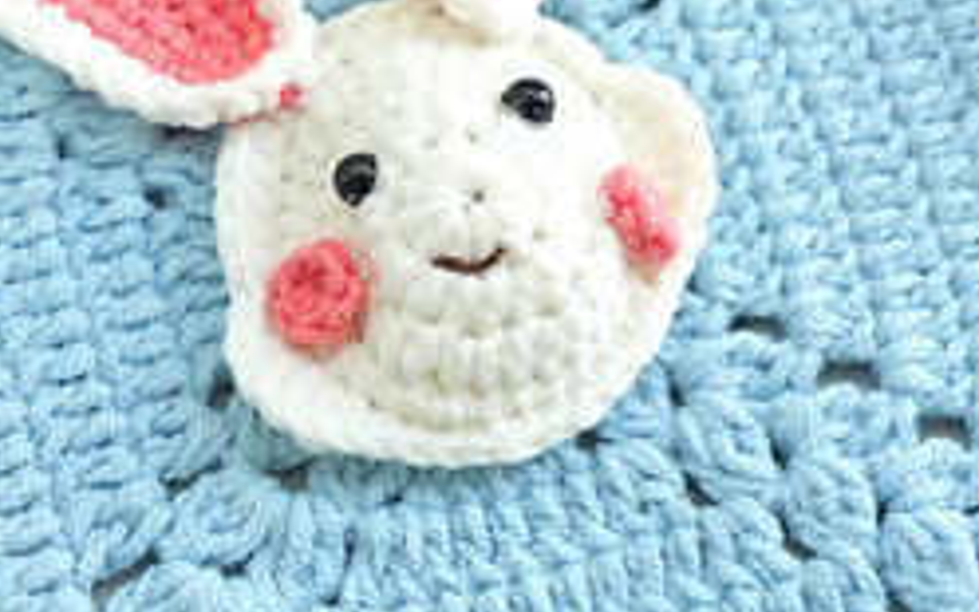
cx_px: 428
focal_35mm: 184
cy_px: 28
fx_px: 4909
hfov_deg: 11.4
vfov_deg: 7.1
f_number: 5.6
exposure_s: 1/320
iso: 3200
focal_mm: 70
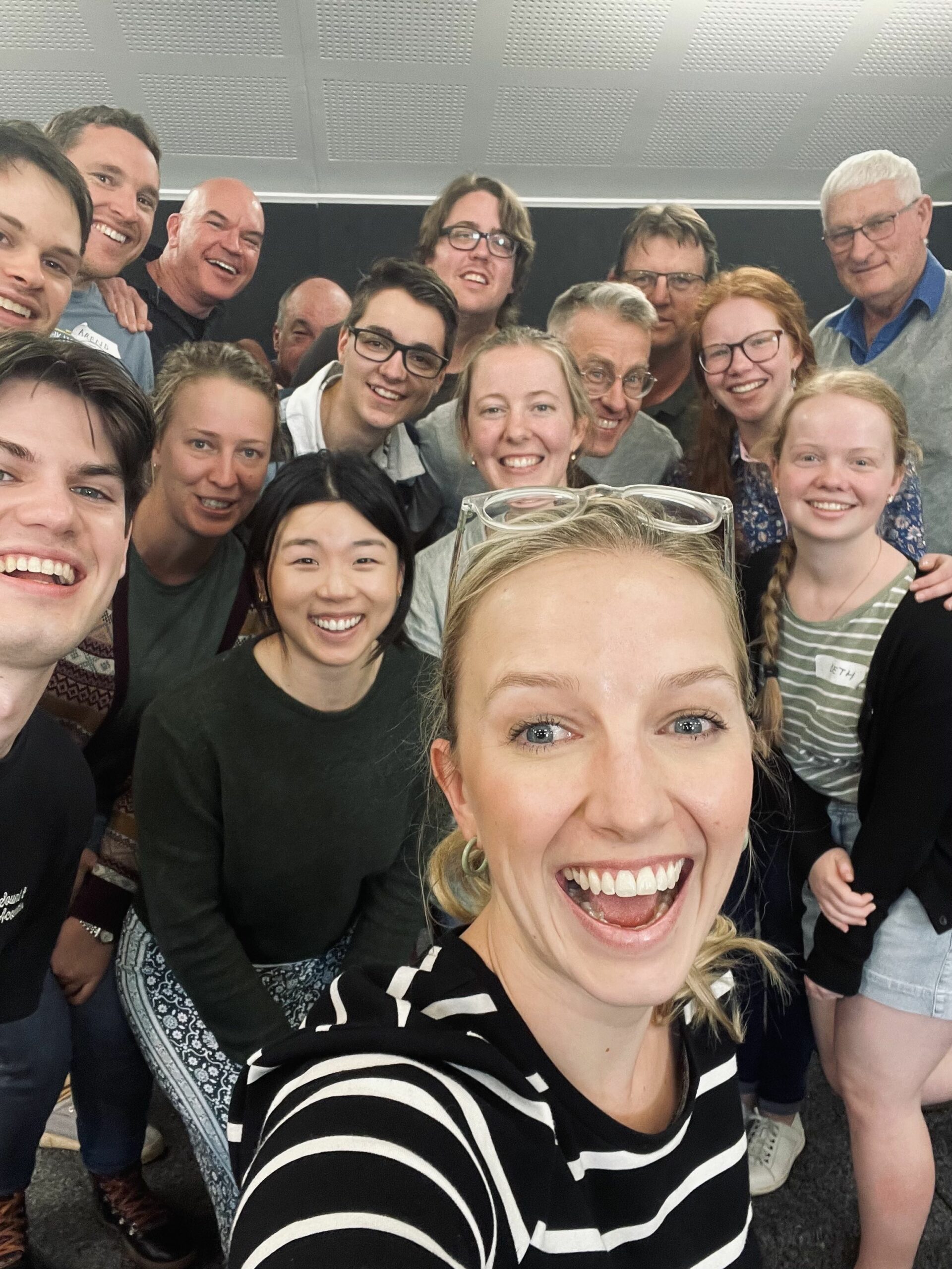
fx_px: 1100
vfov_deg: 60.0
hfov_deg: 46.8
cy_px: 634
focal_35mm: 30
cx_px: 476
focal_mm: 2.71
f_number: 2.2
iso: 125
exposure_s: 1/50
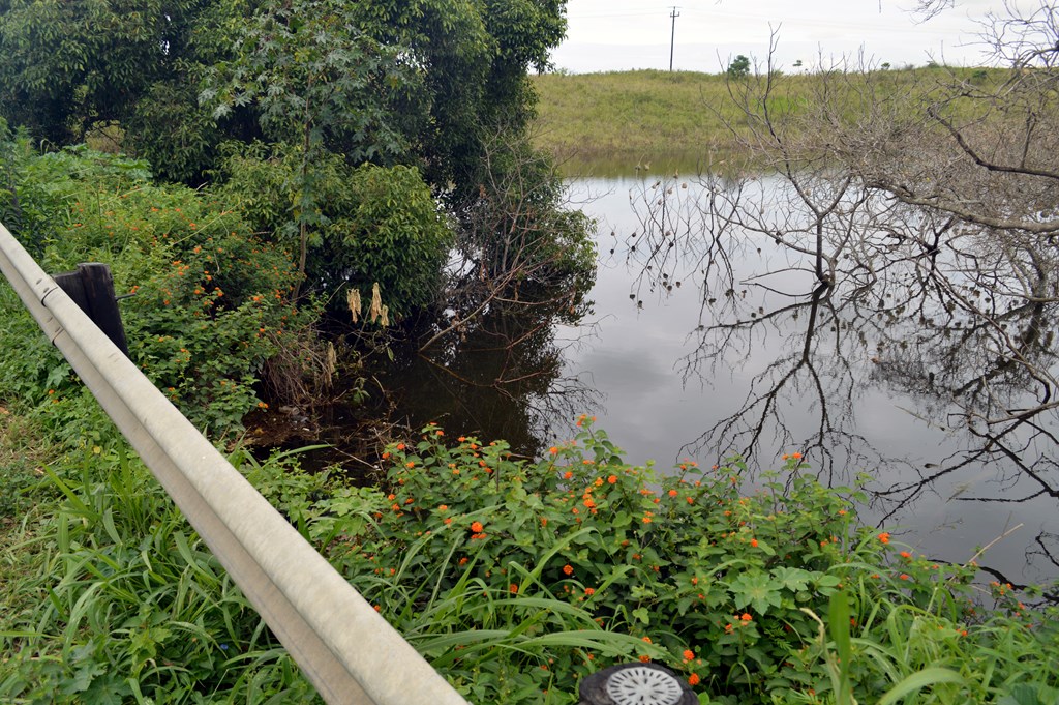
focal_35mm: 30
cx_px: 530
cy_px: 352
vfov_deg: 43.5
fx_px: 882
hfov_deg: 62.0
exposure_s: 1/160
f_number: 6.3
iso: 100
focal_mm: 20
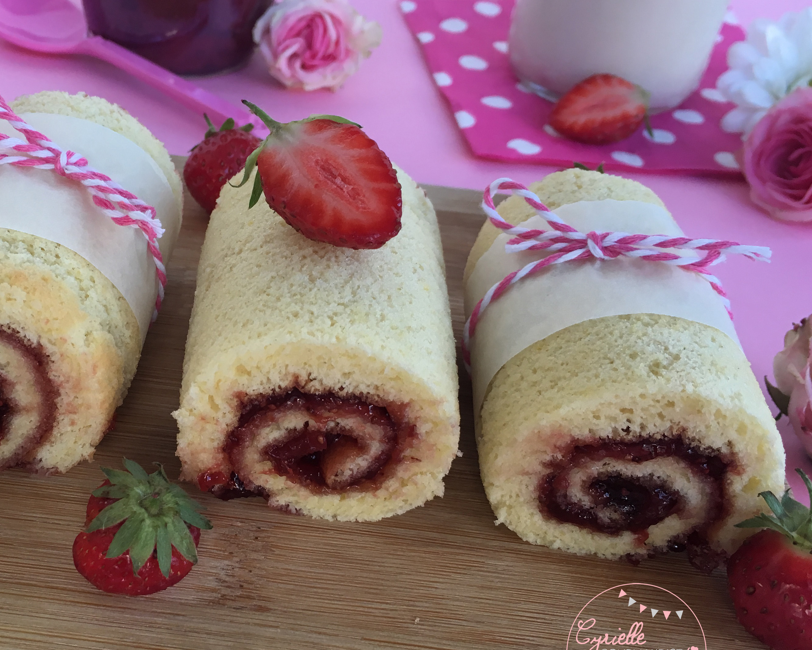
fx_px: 1033
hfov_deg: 42.1
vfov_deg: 34.9
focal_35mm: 43
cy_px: 333
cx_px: 244
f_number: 2.2
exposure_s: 1/33
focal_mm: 4.15
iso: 25
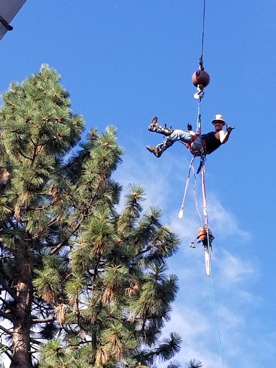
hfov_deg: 53.1
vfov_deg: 67.3
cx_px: 138
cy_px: 184
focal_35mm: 26
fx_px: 276
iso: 50
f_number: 1.7
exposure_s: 1/1080
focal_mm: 4.25
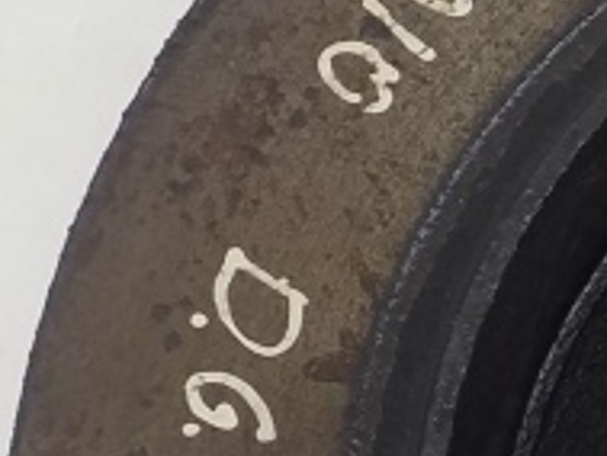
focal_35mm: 146
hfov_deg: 12.5
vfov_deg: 9.9
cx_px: 1047
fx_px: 2562
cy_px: 626
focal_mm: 3.6
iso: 125
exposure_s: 1/50
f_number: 1.9
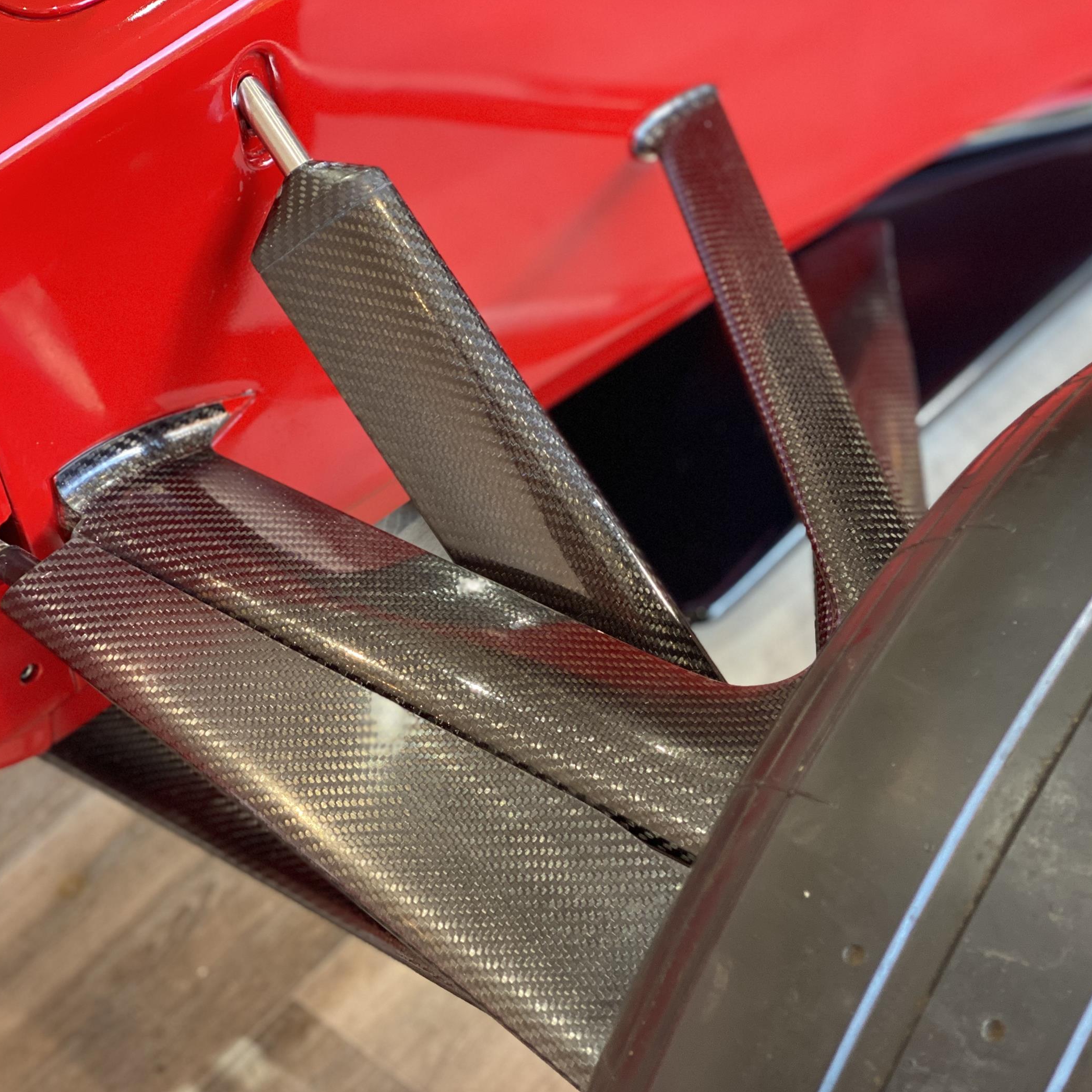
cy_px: 550
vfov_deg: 27.7
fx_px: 2213
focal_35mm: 62
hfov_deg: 27.7
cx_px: 589
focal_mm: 6
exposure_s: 1/33
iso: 125
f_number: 2
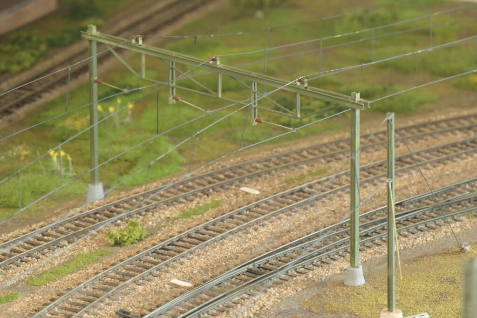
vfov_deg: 7.8
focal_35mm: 176
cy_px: 159
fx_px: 2332
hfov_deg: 11.7
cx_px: 238
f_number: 6.3
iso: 1600
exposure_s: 1/15
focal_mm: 64.5
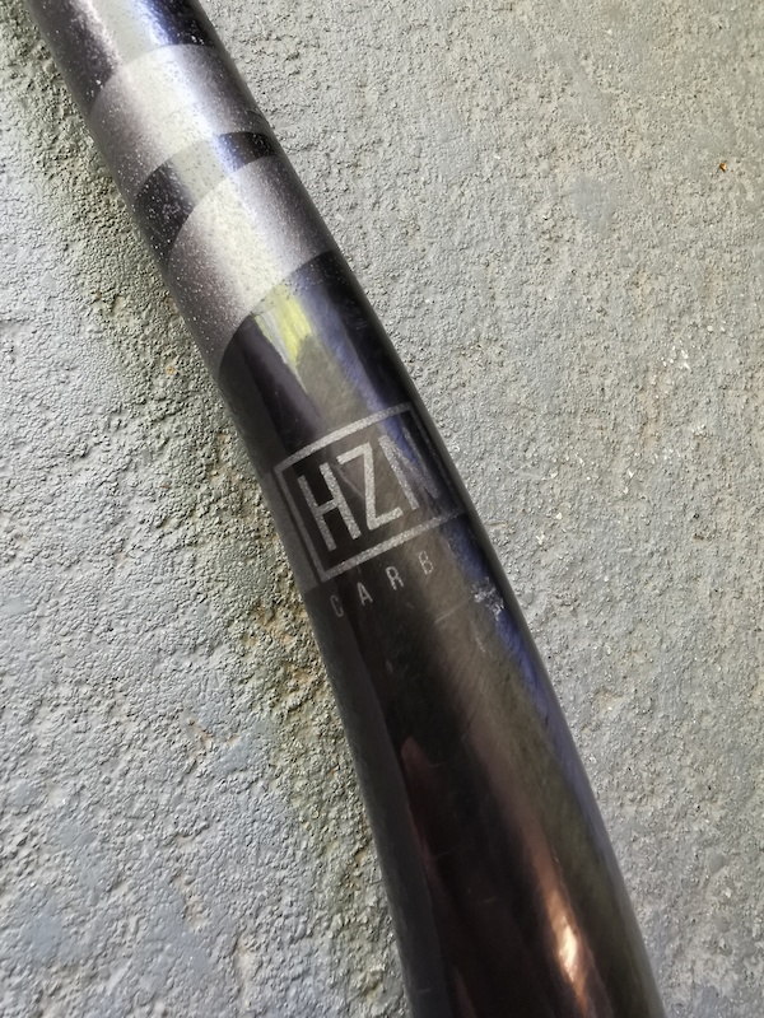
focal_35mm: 26
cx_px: 382
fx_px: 765
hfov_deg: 53.1
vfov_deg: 67.3
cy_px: 509
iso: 200
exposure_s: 1/30
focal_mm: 2.35
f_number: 2.2
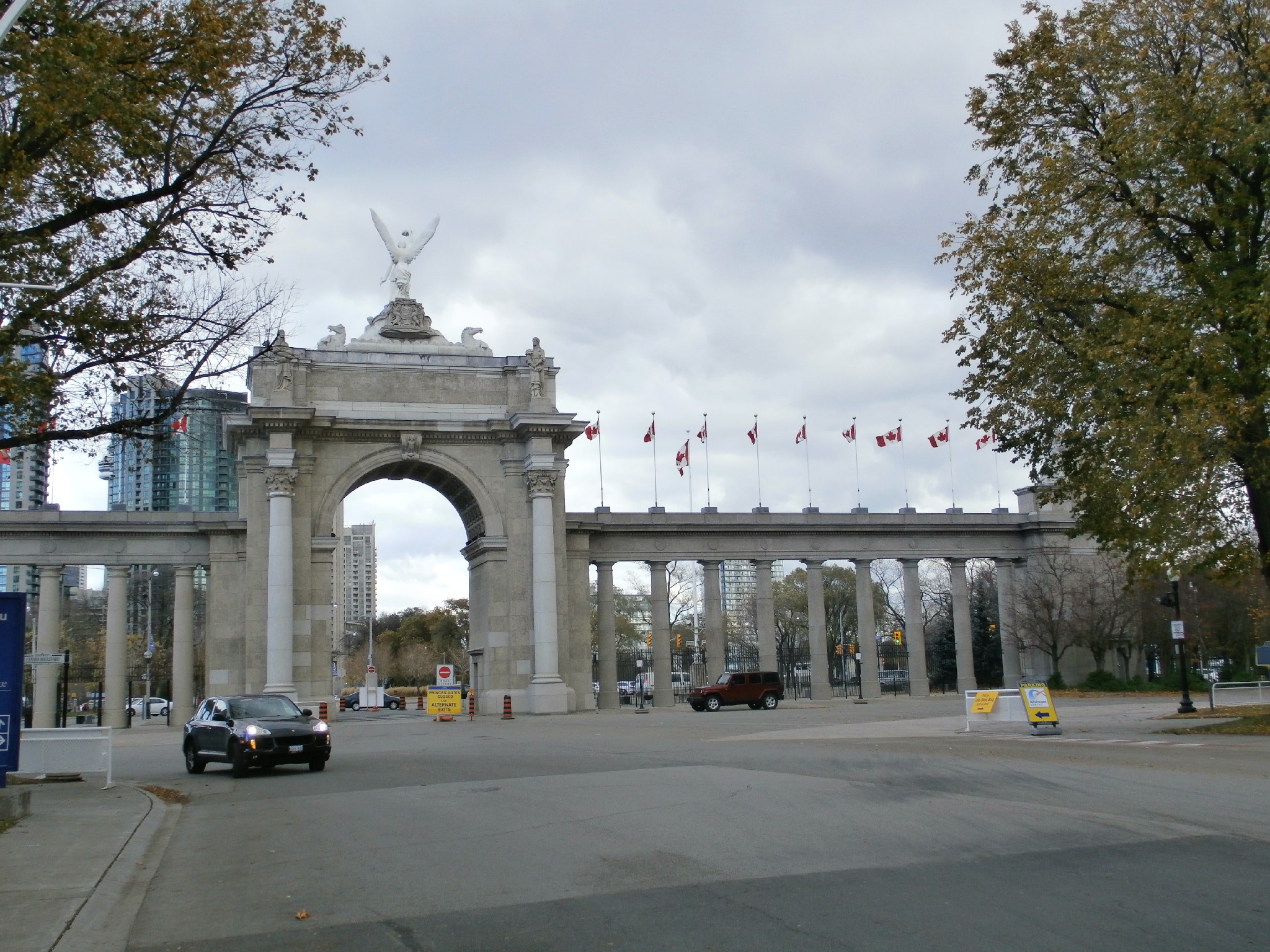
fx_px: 1247
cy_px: 476
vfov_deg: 41.8
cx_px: 635
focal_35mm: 34
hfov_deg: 54.0
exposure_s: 1/320
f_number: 3.4
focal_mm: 6
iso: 100
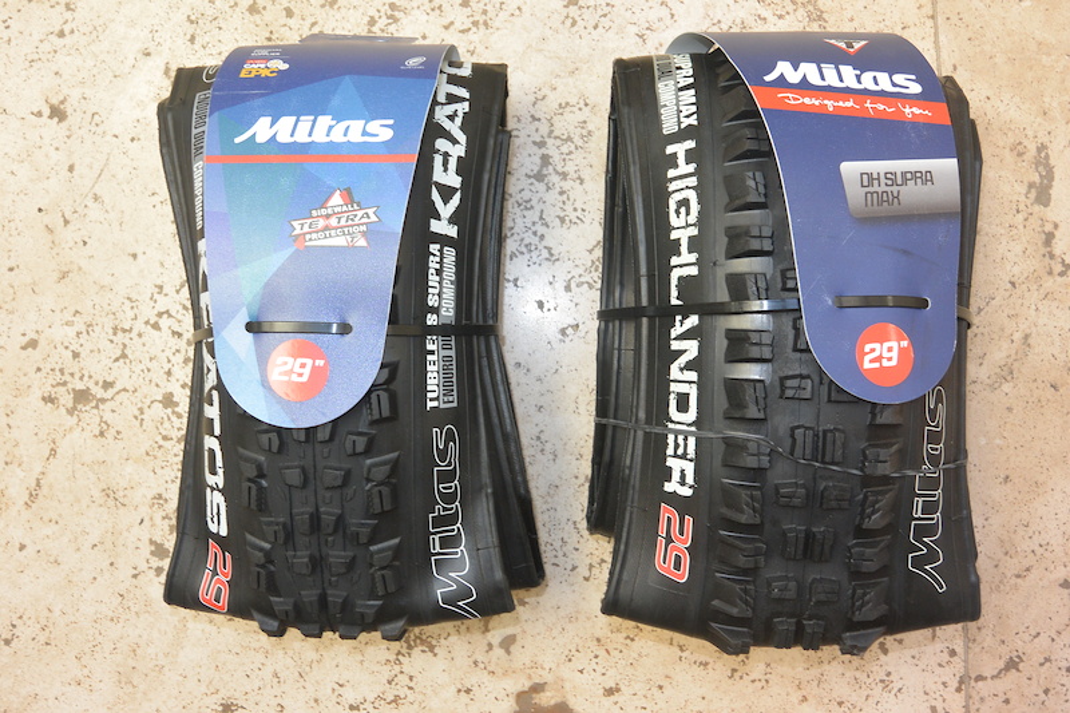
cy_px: 356
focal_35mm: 35
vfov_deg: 37.8
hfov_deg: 54.4
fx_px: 1040
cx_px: 535
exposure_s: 1/60
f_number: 4
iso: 160
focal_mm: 13
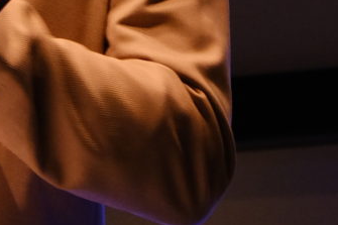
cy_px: -218
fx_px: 4758
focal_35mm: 507
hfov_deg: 4.1
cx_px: 148
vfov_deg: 2.7
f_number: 4
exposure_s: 1/80
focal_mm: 55
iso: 1250
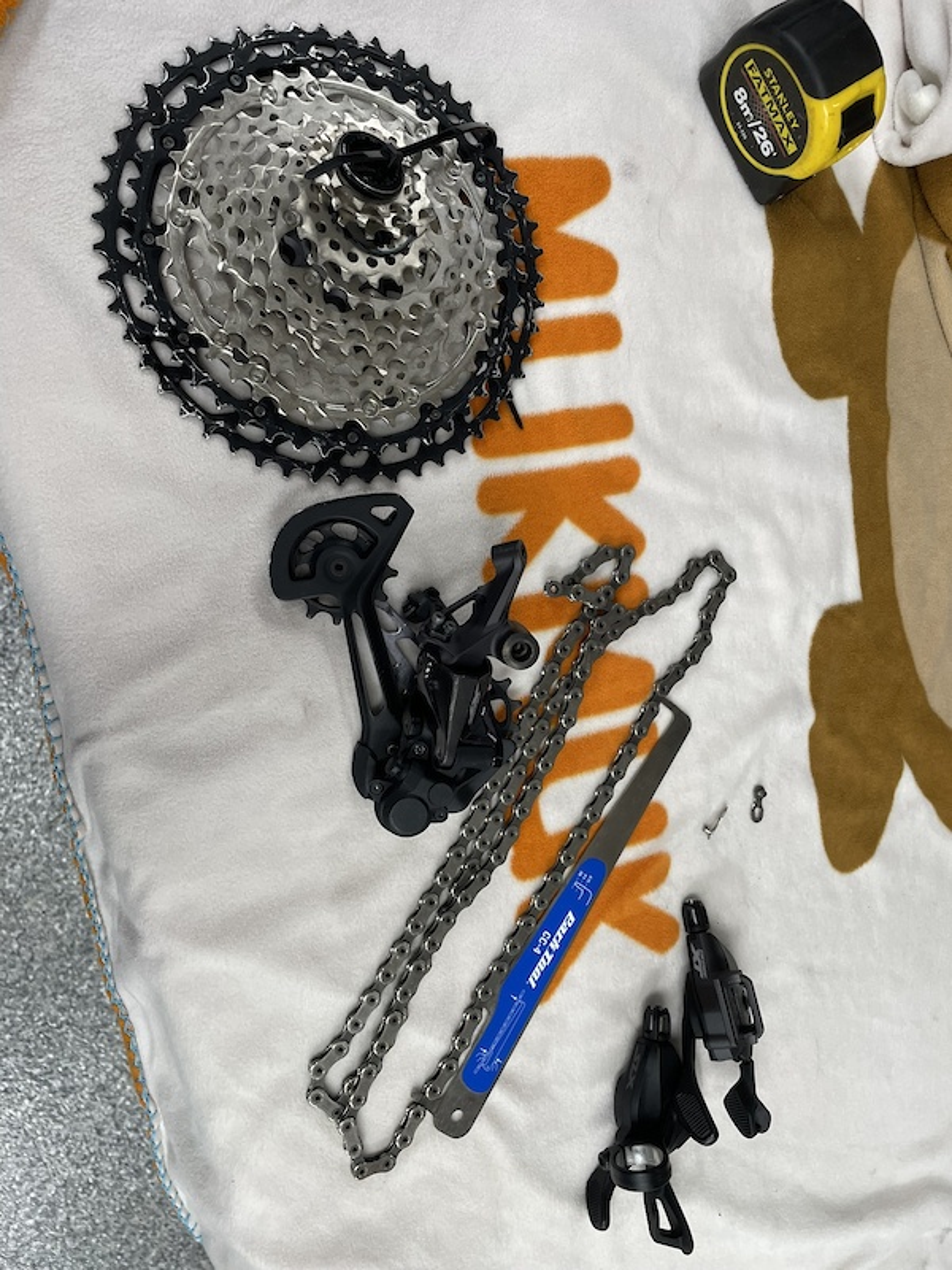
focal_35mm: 26
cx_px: 476
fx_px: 953
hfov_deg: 53.1
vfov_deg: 67.3
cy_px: 635
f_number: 1.6
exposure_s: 1/120
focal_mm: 4.2
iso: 80
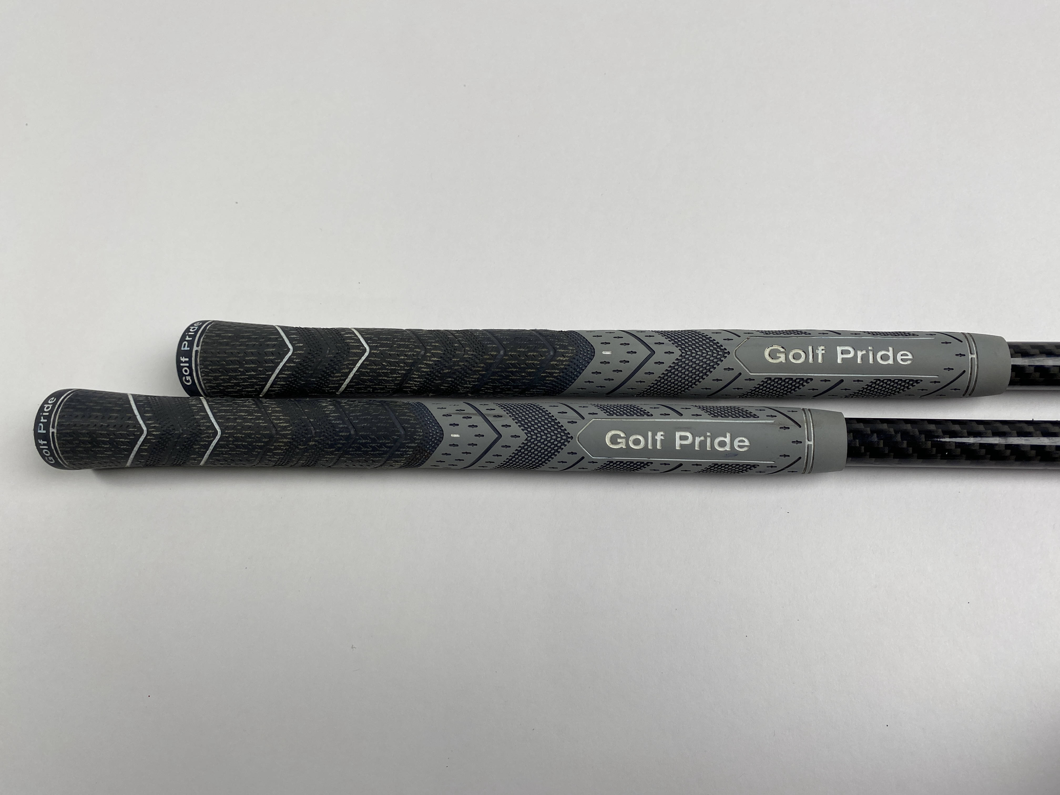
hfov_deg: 67.3
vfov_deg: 53.1
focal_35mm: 26
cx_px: 530
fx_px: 796
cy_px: 398
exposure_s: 1/216
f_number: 1.8
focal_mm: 4.25
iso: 32
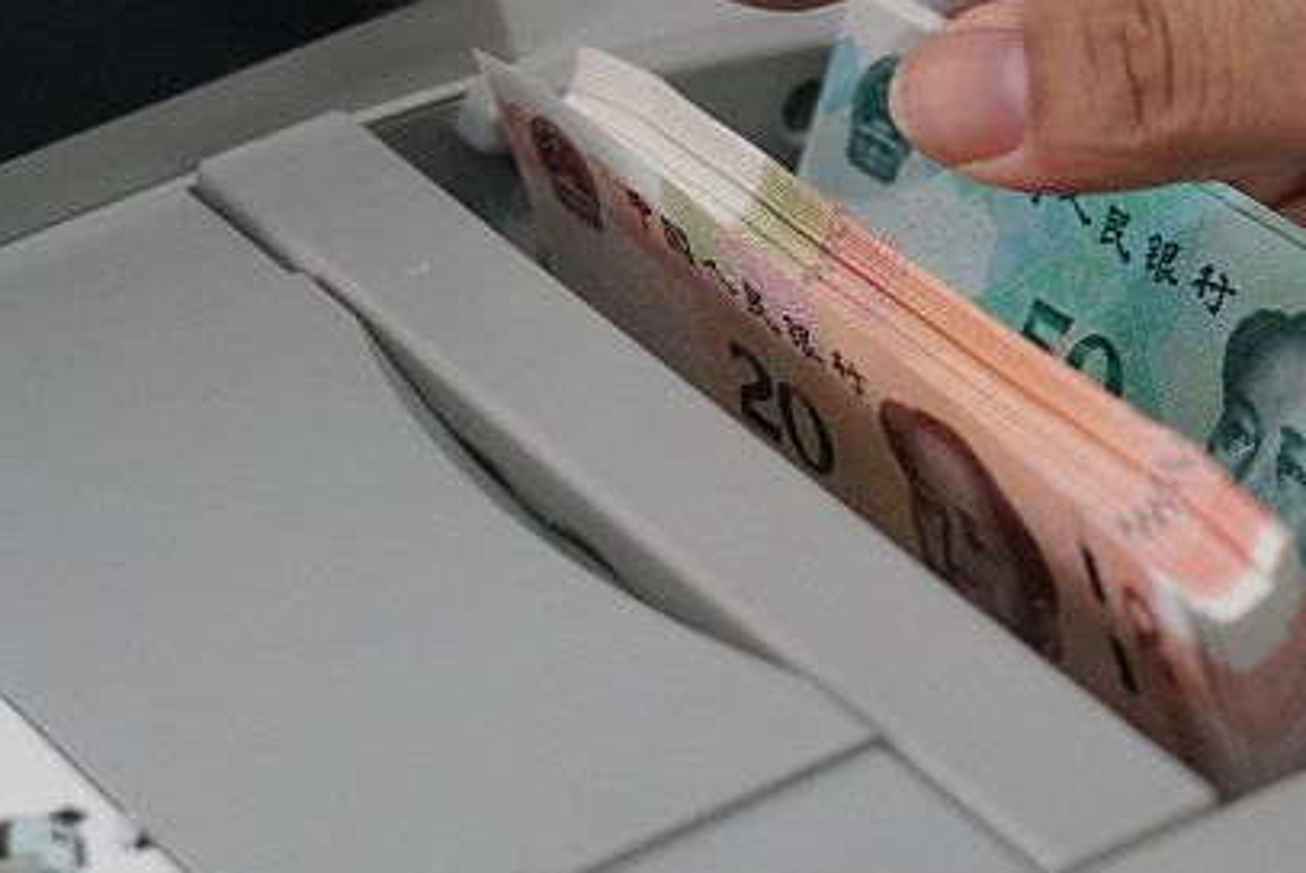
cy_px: 461
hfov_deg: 12.4
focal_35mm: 165
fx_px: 5990
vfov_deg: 8.3
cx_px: 895
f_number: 4
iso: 4000
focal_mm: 56
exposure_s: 1/400
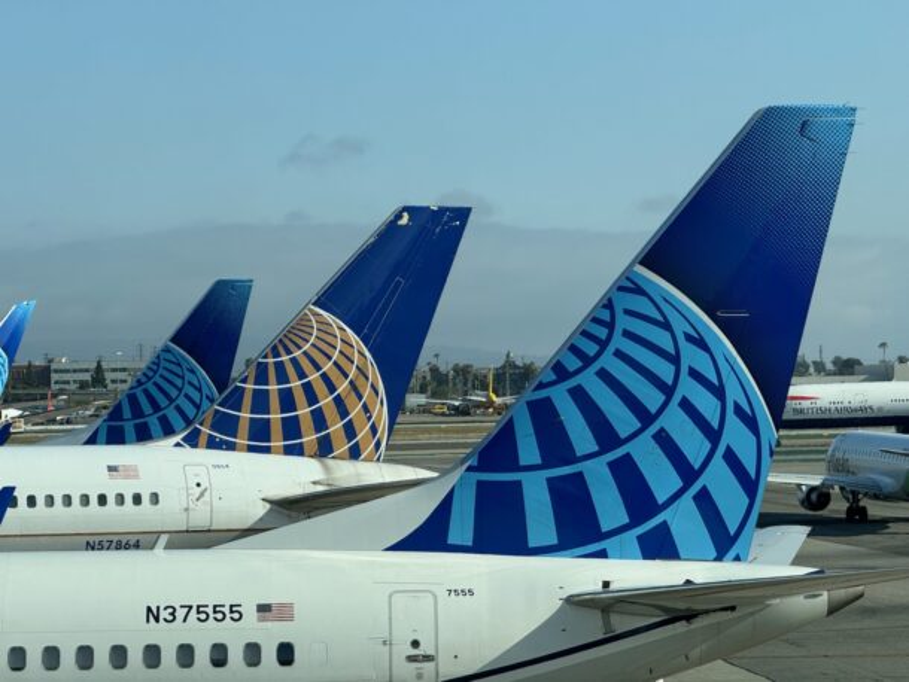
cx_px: 454
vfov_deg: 12.4
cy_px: 341
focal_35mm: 120
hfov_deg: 16.4
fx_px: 3152
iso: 50
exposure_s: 1/461
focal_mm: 15.66
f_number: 2.8
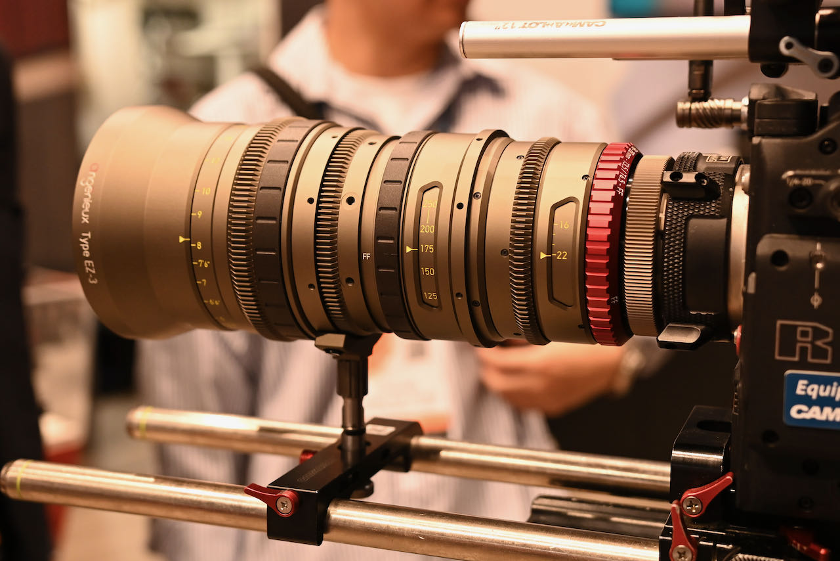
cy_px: 280
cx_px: 420
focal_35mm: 52
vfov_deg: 26.0
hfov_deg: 38.2
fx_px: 1214
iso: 1600
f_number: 3.2
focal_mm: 35
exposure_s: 1/250
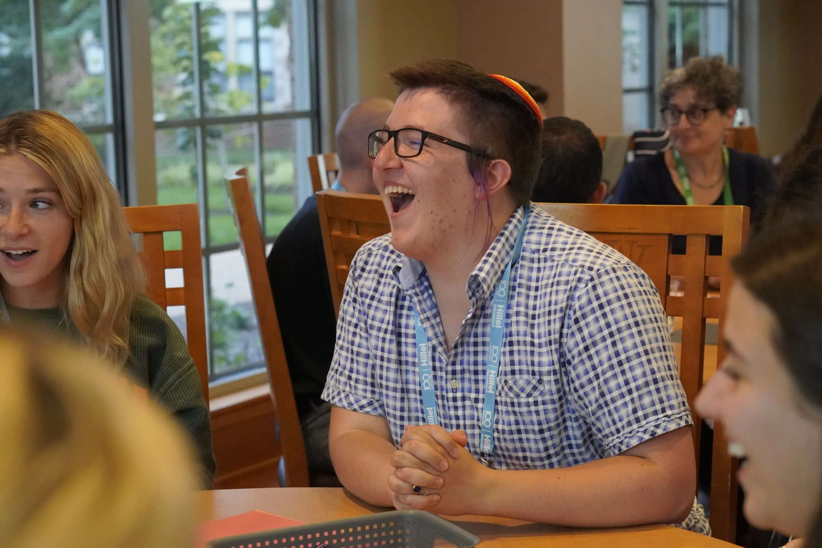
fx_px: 1712
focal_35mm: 75
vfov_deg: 18.2
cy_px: 274
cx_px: 411
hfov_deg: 27.0
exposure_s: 1/160
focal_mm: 50
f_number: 4
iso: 5000
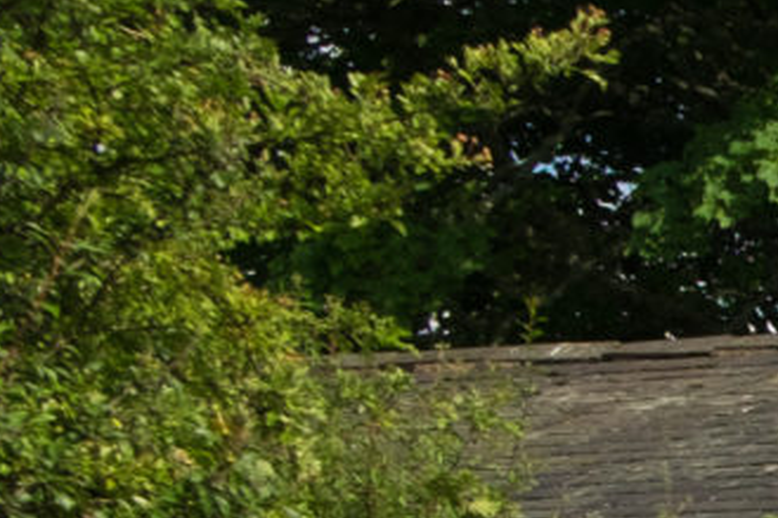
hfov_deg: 9.6
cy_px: 1094
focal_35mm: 168
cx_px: 2310
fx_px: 3629
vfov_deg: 7.8
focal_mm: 18
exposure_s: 1/500
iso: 200
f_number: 5.6
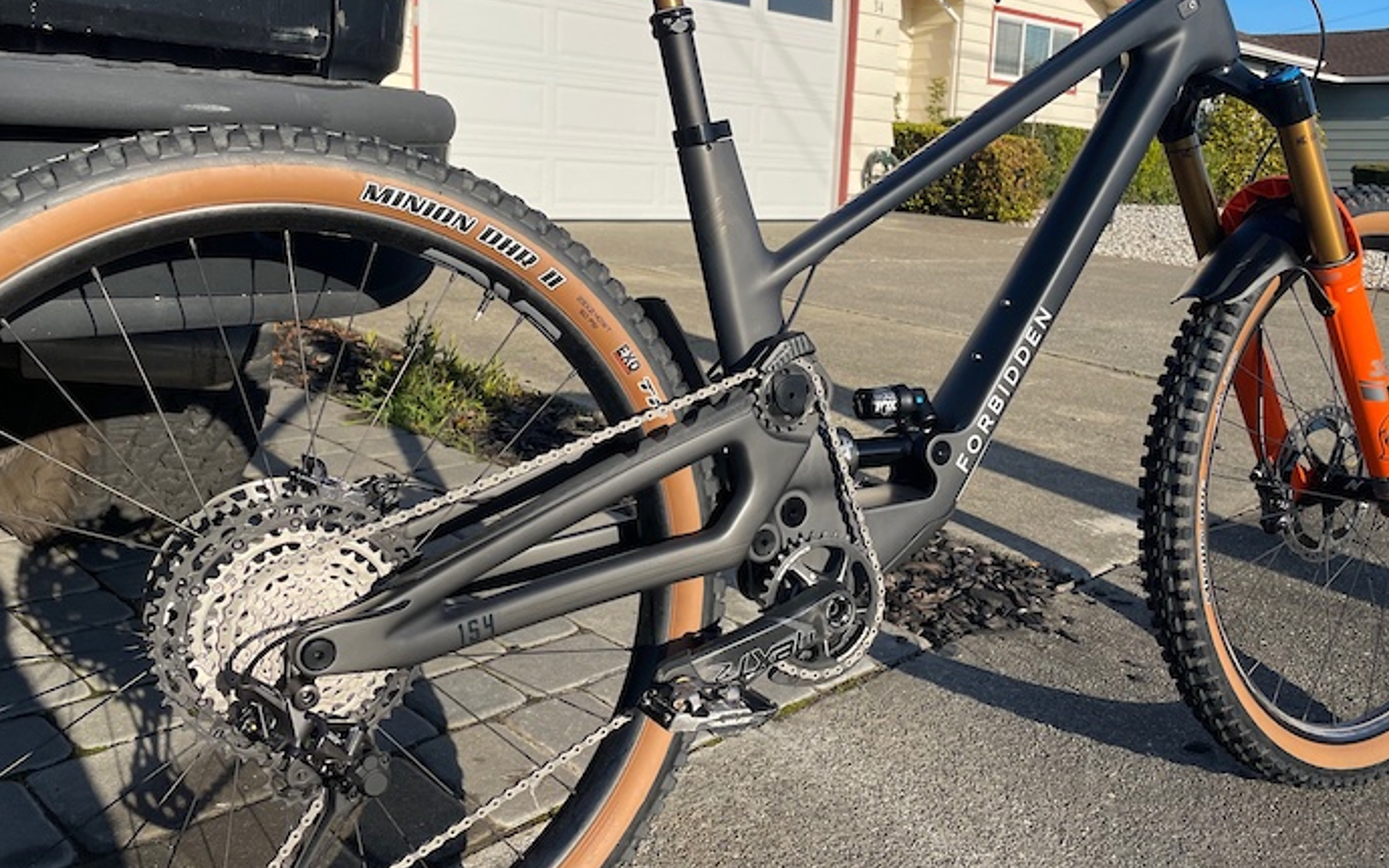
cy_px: 389
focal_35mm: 32
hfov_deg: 59.6
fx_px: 1212
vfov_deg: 39.4
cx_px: 704
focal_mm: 4.2
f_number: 1.6
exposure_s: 1/3125
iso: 32
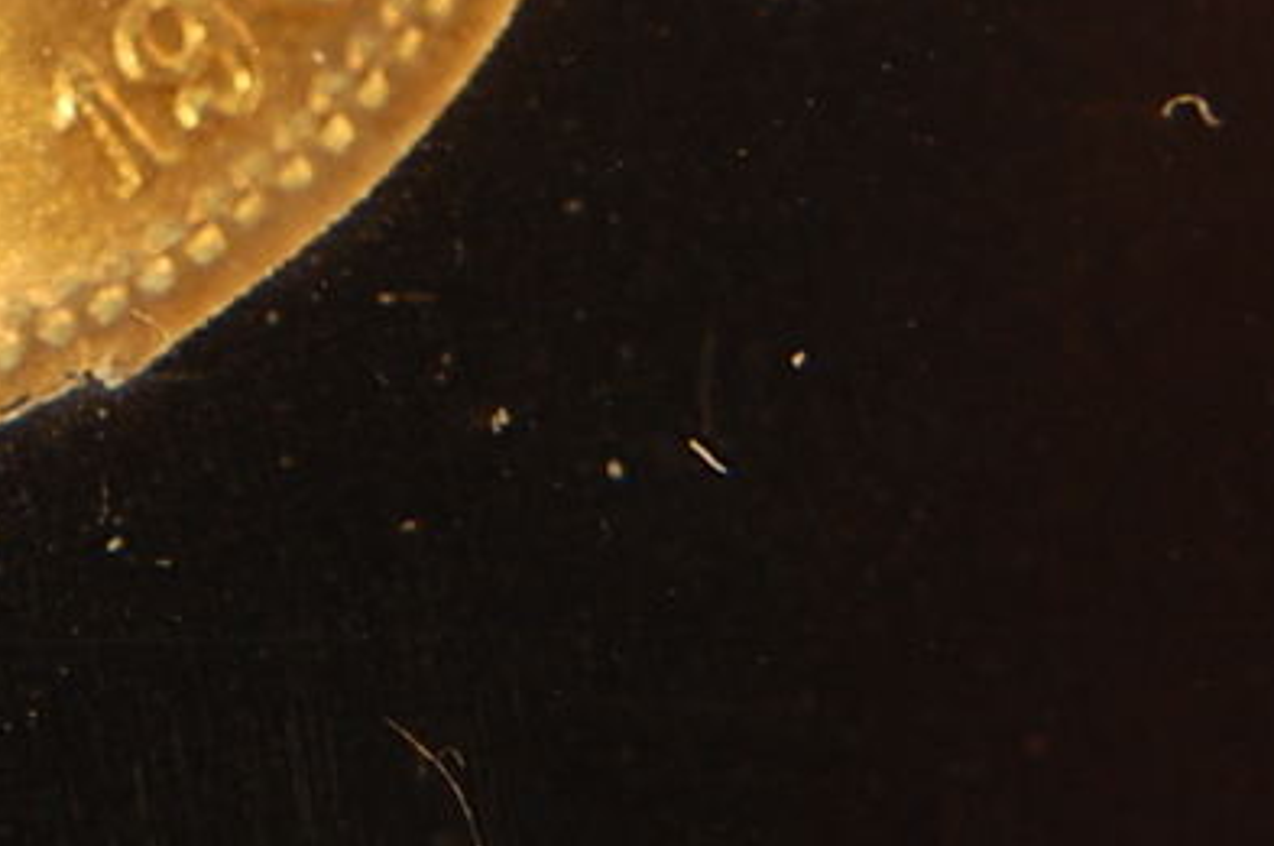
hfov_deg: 8.2
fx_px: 8765
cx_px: -357
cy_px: -502
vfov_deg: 5.5
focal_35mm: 248
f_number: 5.6
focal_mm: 50
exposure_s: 1/60
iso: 400
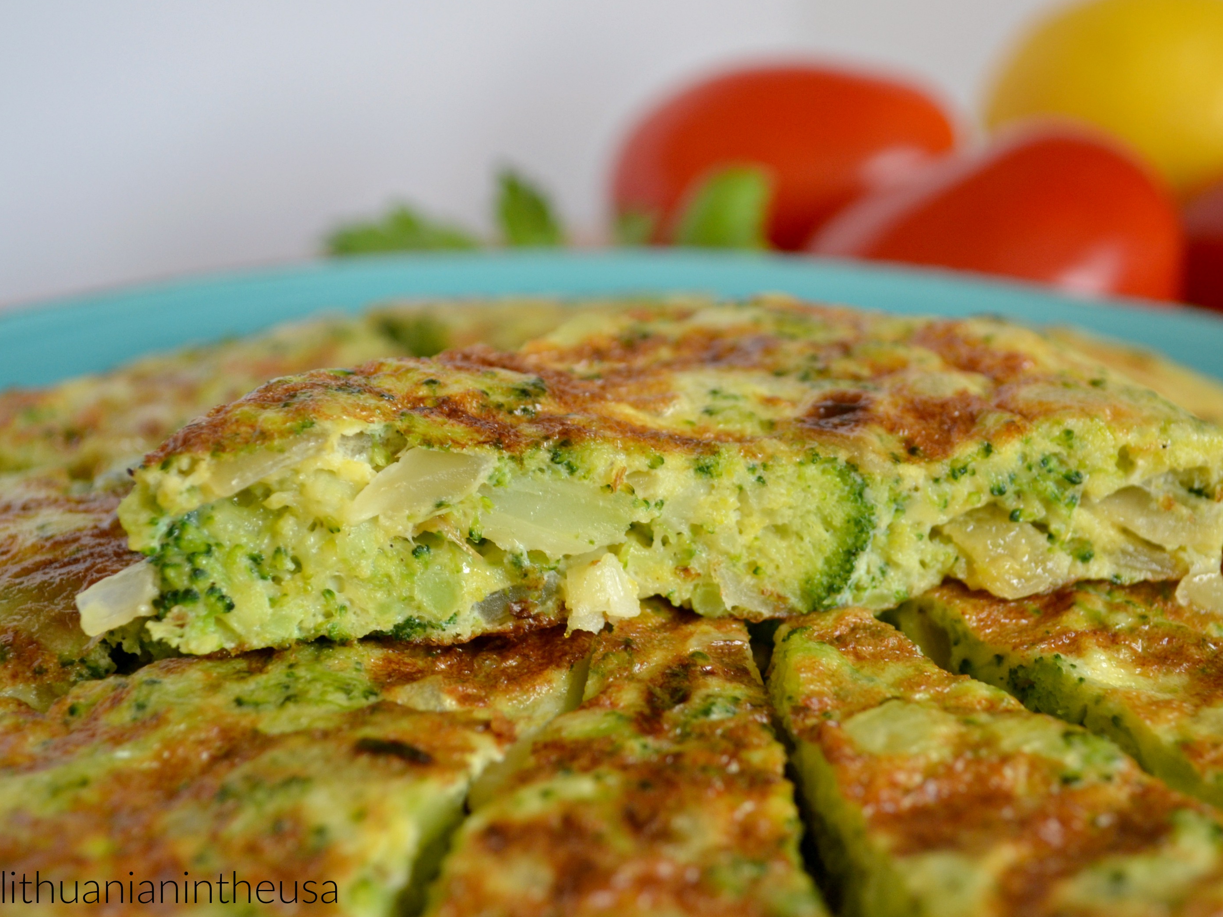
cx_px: 675
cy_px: 457
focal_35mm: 62
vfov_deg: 23.7
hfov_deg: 31.2
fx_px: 2190
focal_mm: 38
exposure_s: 1/60
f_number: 5
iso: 450
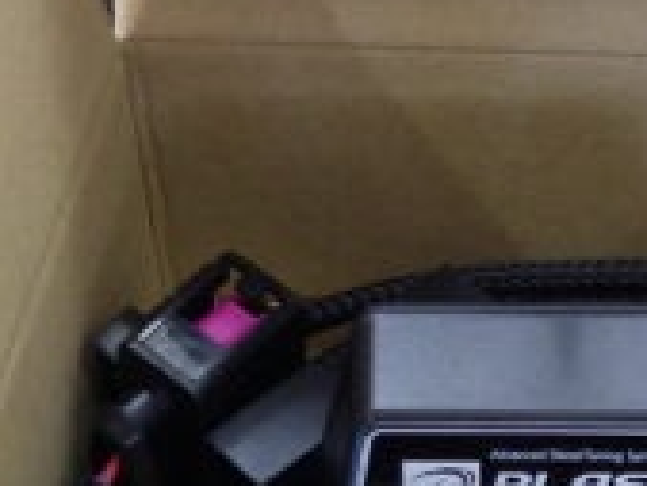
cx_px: 475
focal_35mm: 127
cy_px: 226
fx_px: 2375
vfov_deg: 11.7
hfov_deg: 15.4
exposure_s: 1/60
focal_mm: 5
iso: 250
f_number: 3.5
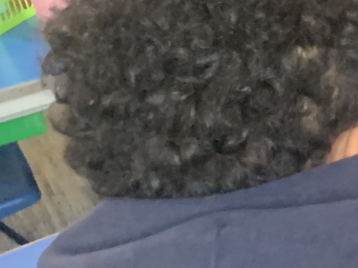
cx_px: 665
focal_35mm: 114
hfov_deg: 14.8
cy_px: 240
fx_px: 1179
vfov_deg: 12.9
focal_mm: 4.25
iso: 400
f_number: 1.8
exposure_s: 1/47
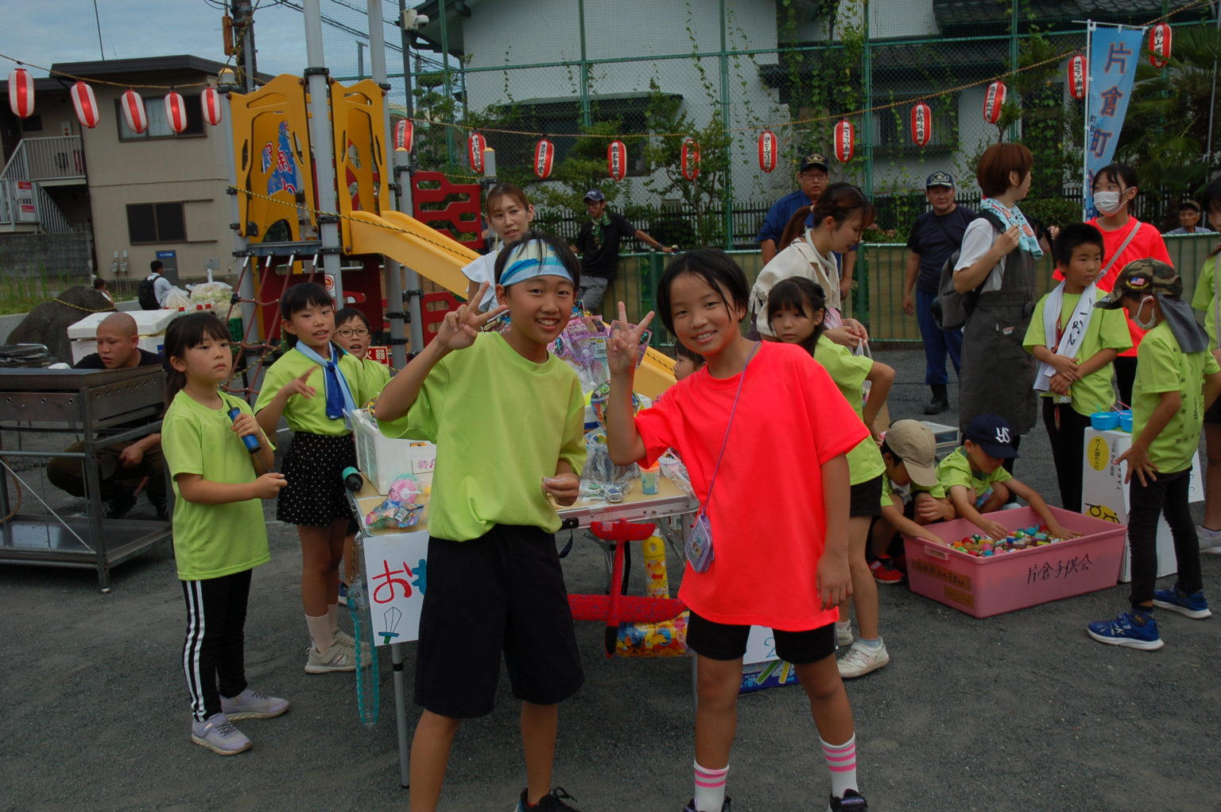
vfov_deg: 36.8
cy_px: 406
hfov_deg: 53.2
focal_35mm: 36
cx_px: 610
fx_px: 1220
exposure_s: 1/125
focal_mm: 24
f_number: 5.6
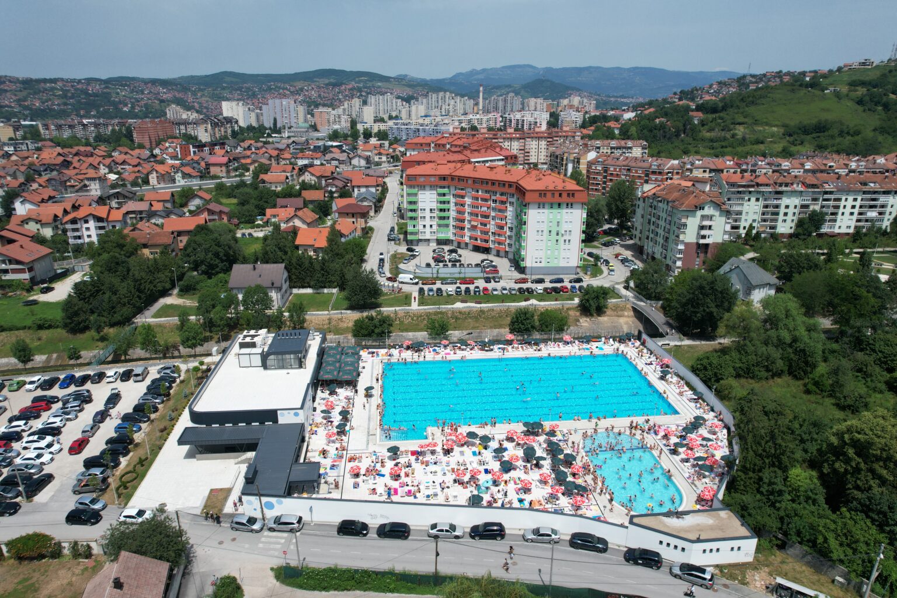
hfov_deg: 78.6
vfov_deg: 57.2
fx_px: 548
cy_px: 299
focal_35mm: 22
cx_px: 448
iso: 100
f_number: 2.8
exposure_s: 1/2500
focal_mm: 8.38
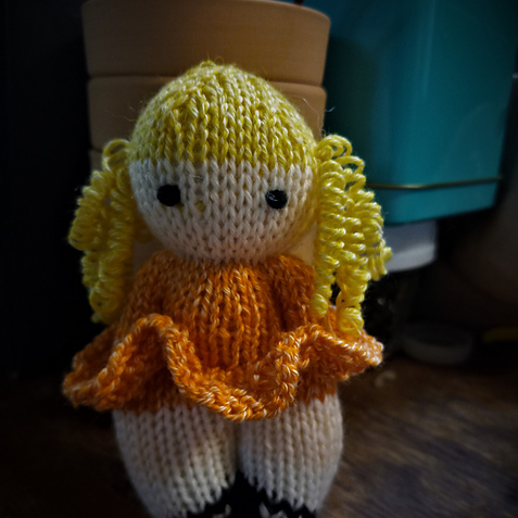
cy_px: 293
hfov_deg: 51.1
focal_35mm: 32
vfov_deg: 51.0
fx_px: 542
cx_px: 260
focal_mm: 3.94
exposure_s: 1/30
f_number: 1.8
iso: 400
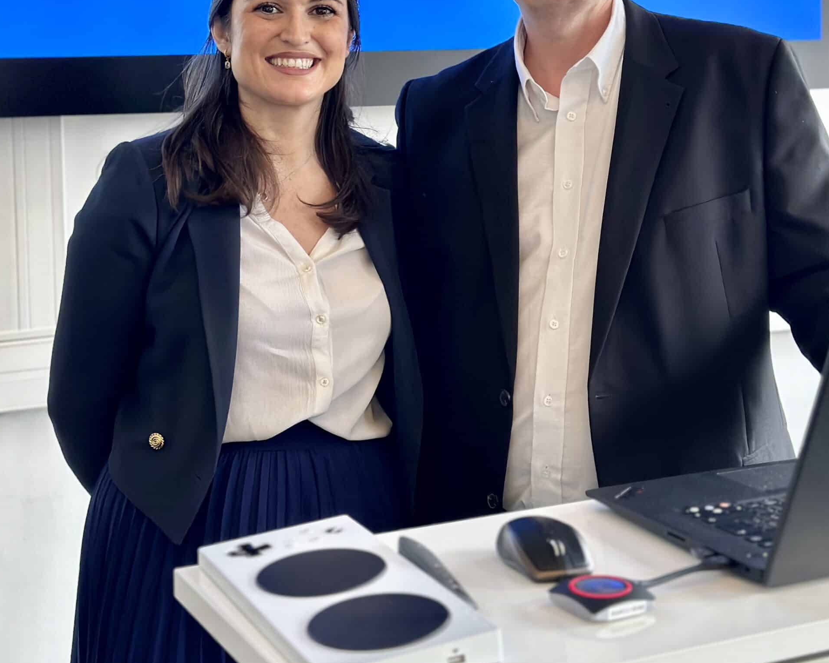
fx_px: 1546
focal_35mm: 63
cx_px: 414
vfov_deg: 24.0
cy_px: 168
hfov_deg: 30.0
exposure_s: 1/120
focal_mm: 6.86
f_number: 1.78
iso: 200
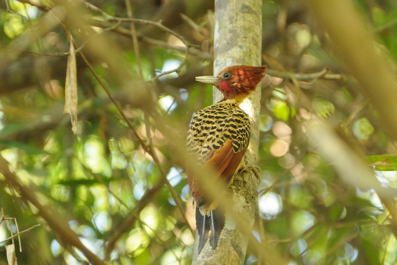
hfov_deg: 3.4
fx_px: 6617
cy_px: 132
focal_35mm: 600
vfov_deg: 2.3
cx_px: 198
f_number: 5.6
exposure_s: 1/160
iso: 2500
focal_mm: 400
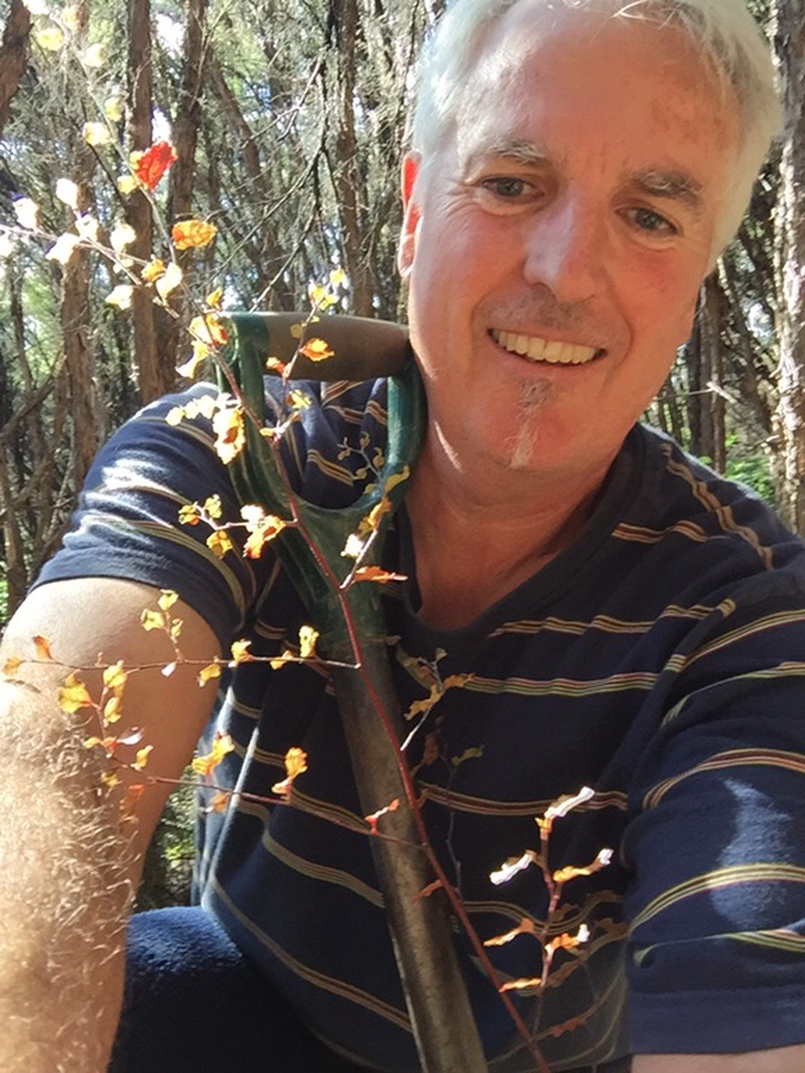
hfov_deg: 45.4
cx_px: 402
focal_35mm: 31
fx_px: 961
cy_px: 536
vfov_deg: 58.4
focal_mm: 2.65
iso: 64
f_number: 2.2
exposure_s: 1/33
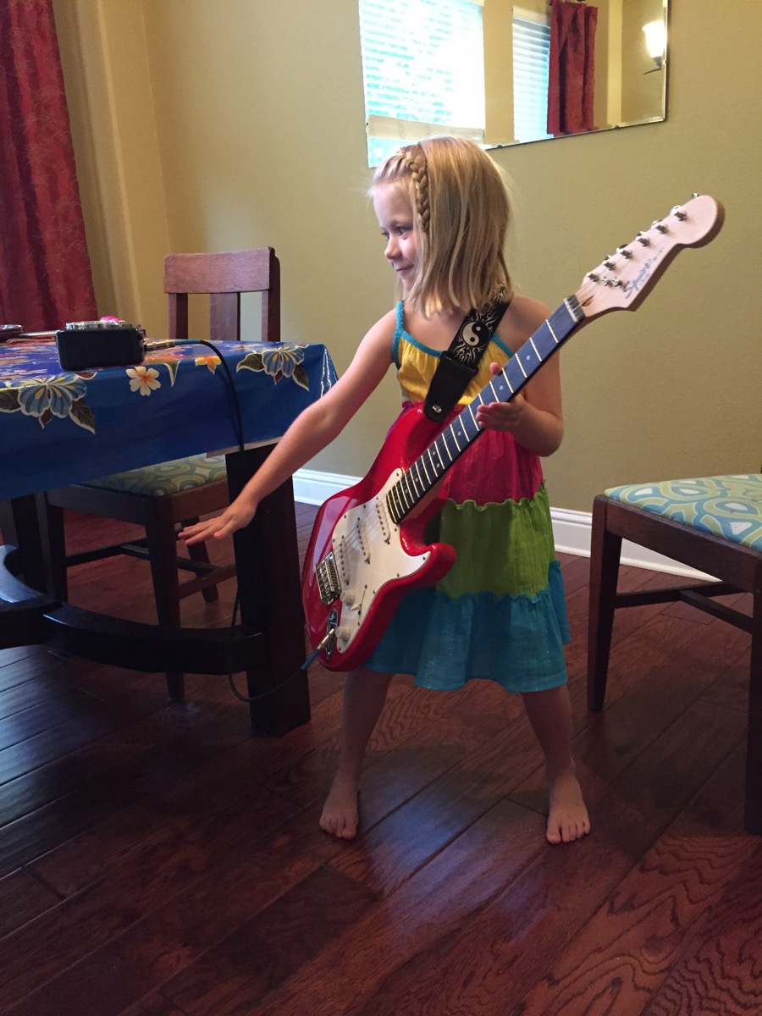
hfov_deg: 48.2
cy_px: 508
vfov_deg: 61.7
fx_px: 851
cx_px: 381
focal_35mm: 29
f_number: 2.2
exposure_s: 1/15
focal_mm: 4.15
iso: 320
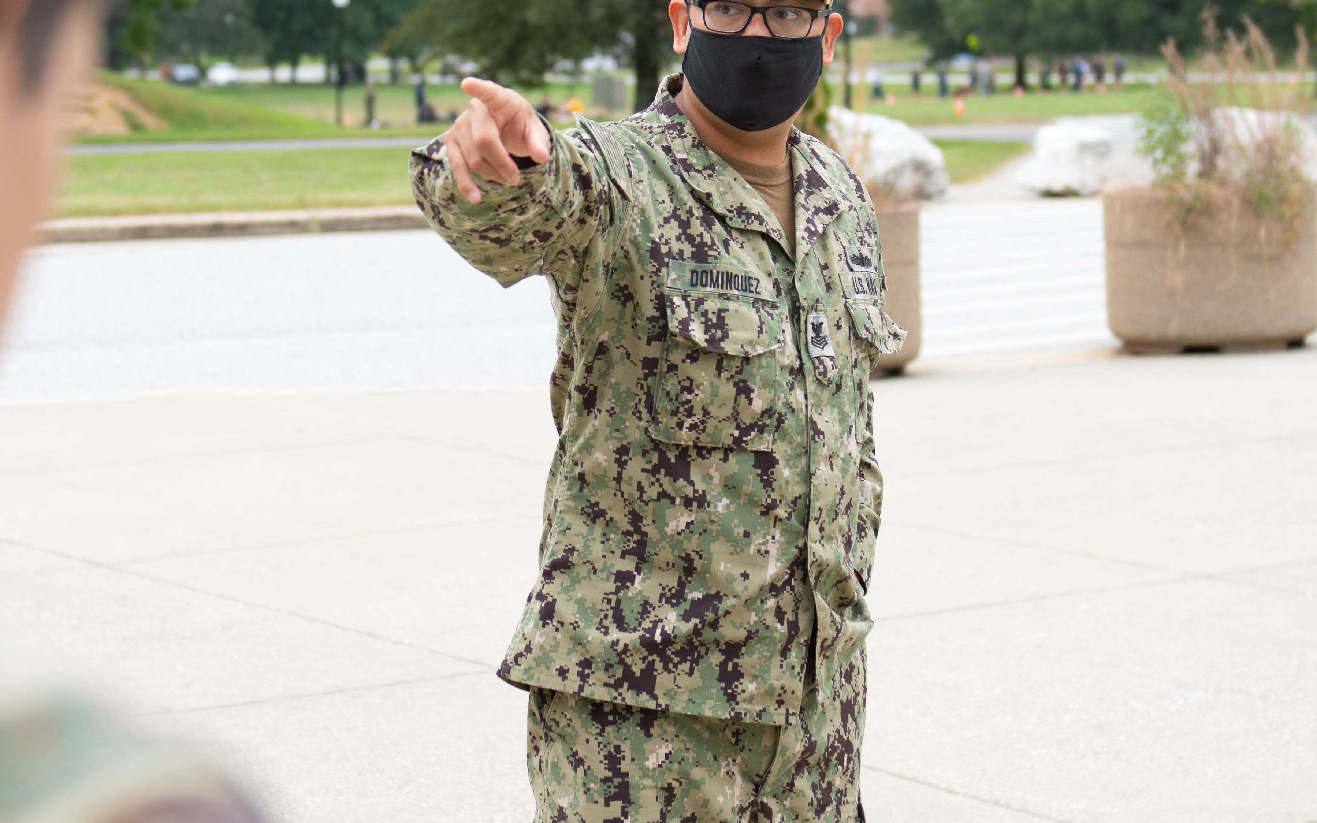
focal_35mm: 102
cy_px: 198
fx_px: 3661
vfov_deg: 12.8
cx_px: 629
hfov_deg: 20.4
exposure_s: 1/320
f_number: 3.2
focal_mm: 40
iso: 250
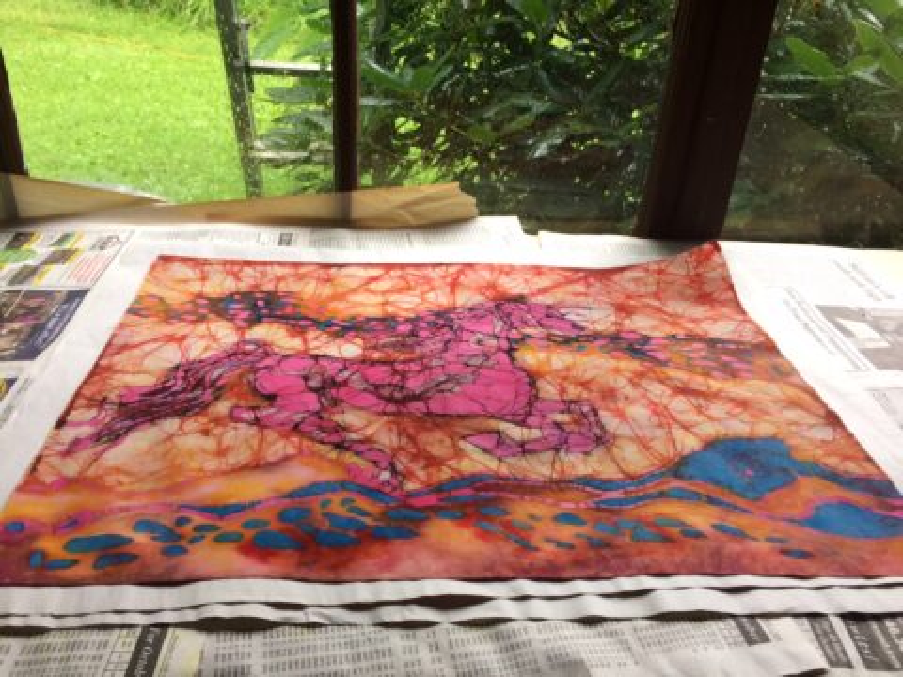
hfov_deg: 61.7
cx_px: 452
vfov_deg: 48.2
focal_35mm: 29
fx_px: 756
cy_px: 338
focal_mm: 4.15
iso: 40
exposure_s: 1/30
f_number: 2.2
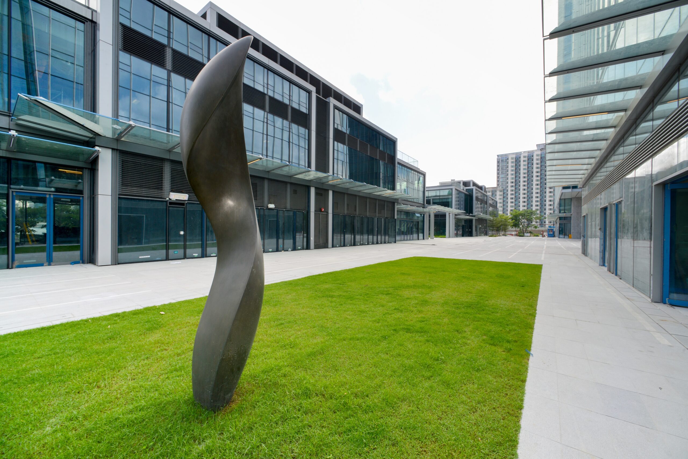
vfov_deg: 81.3
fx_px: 268
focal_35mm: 14
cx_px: 344
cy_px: 230
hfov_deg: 104.2
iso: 200
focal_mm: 14
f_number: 13
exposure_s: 1/50
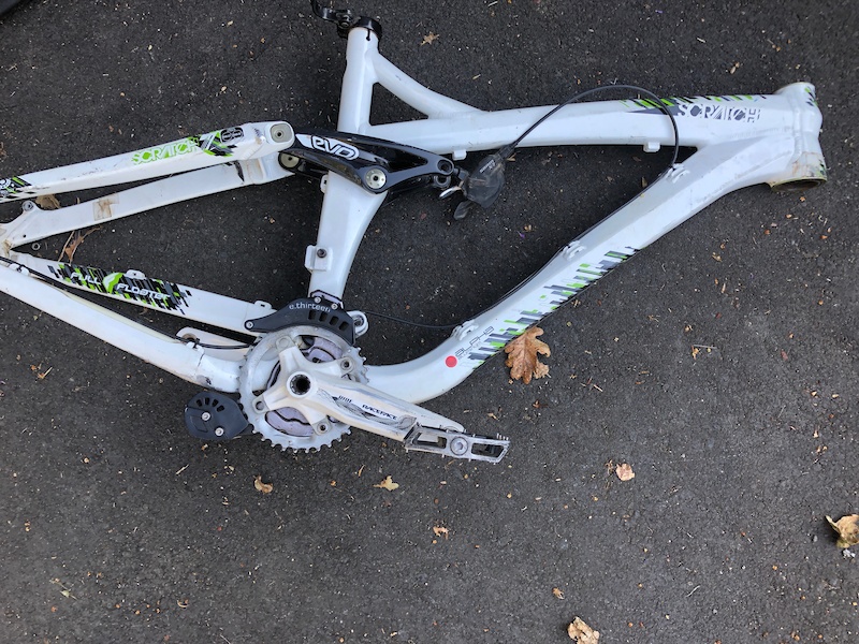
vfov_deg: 49.7
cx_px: 430
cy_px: 322
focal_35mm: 28
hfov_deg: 63.4
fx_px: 695
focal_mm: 3.99
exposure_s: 1/120
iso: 40
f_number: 1.8
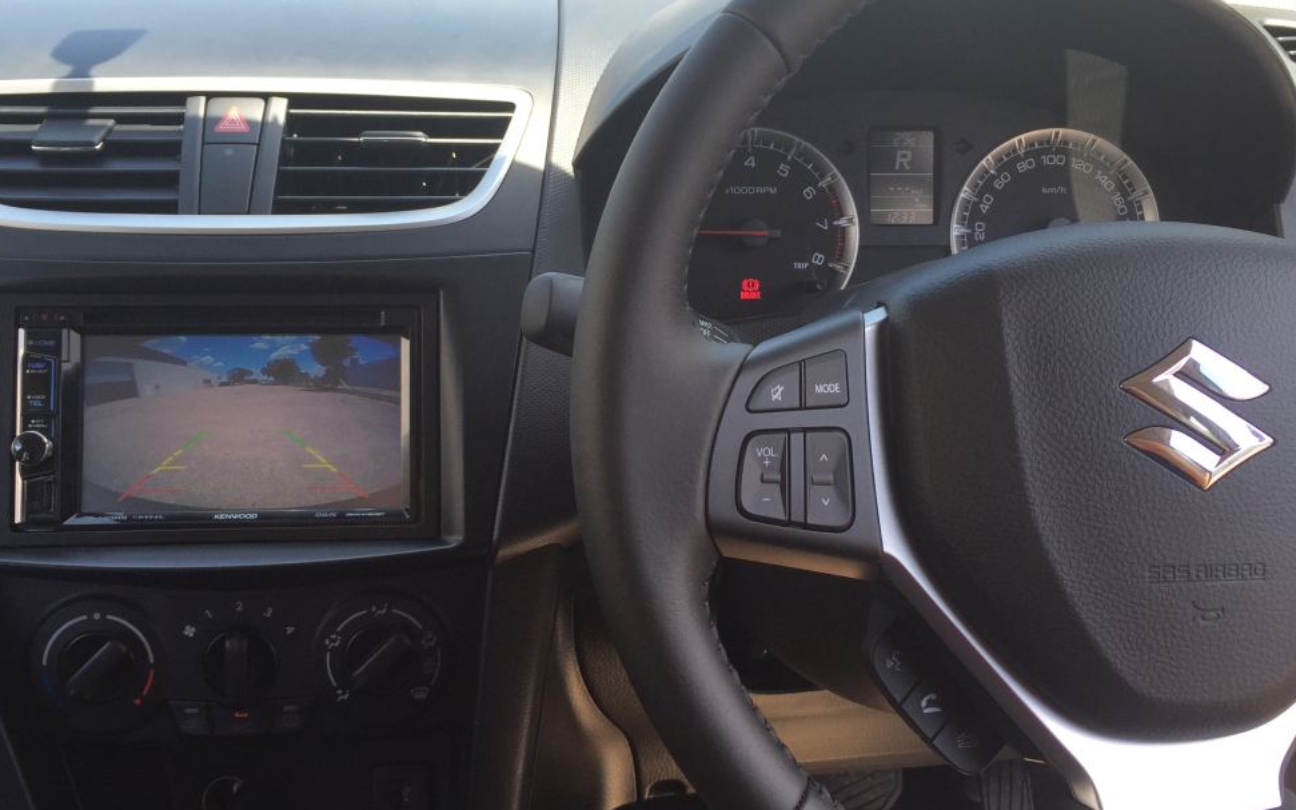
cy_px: 388
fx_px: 1342
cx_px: 657
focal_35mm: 38
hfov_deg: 51.5
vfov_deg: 33.6
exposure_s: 1/252
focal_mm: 4.15
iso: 32
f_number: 2.2
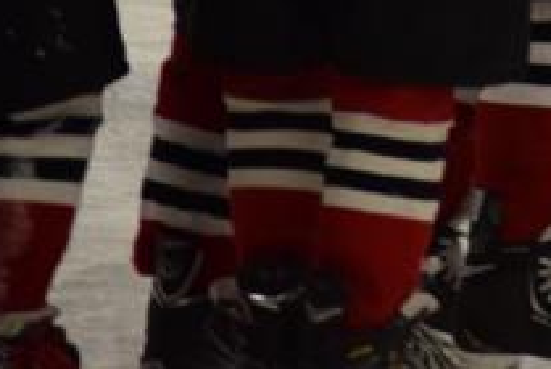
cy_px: -289
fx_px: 11809
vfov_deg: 1.8
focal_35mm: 770
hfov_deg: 2.7
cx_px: 1289
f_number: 4.5
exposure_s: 1/125
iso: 1100
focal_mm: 105
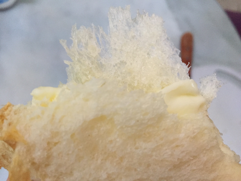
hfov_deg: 61.7
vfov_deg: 48.2
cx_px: 120
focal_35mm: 29
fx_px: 202
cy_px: 90
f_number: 2.2
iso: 250
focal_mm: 4.15
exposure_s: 1/33
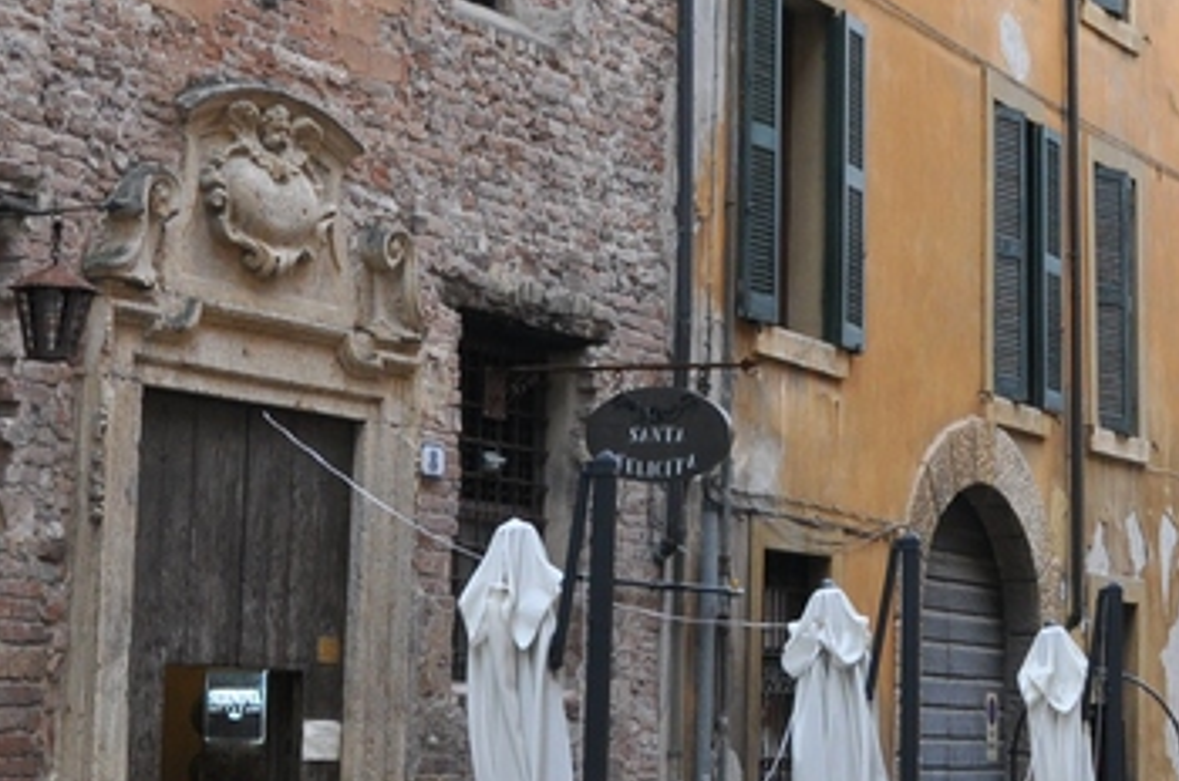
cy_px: 62
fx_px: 3367
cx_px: 670
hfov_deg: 19.9
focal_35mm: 103
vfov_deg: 13.1
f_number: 4.5
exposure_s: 1/80
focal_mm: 20
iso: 400
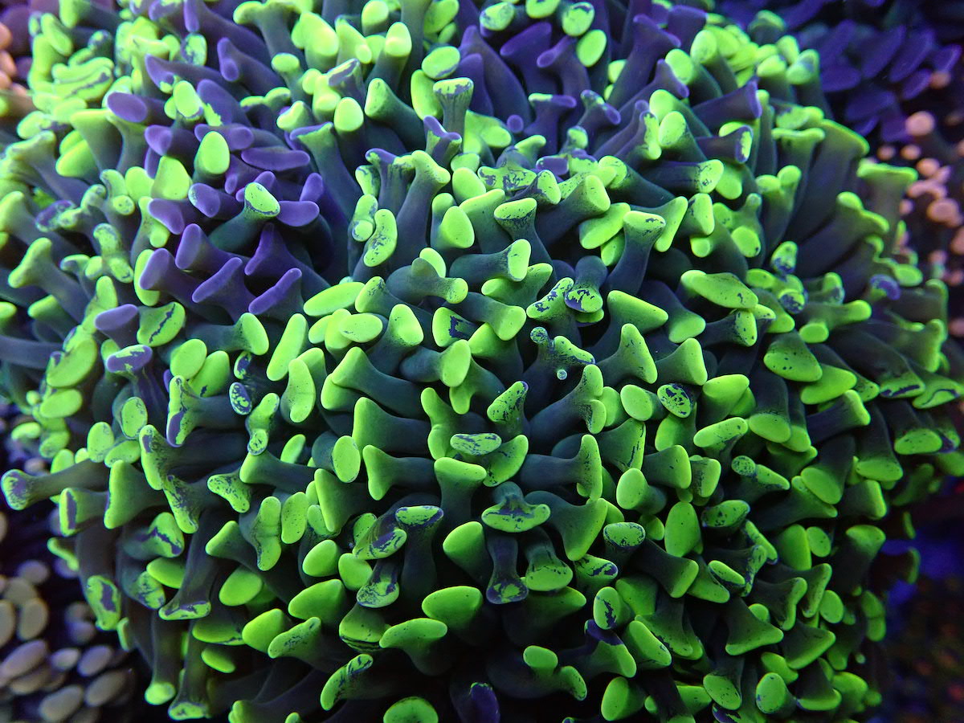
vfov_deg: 46.8
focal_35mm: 30
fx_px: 835
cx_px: 482
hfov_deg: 60.0
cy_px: 362
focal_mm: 5.5
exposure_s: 1/125
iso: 320
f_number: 2.3
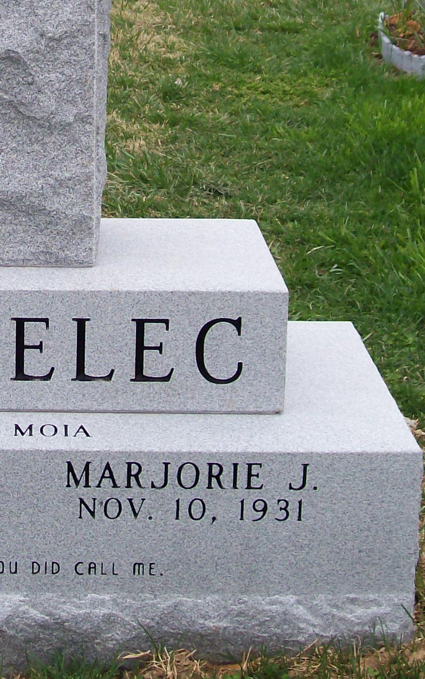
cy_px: 96
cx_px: -20
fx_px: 1815
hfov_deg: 13.1
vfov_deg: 20.8
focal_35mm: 98
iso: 80
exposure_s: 1/493
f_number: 3
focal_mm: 7.6
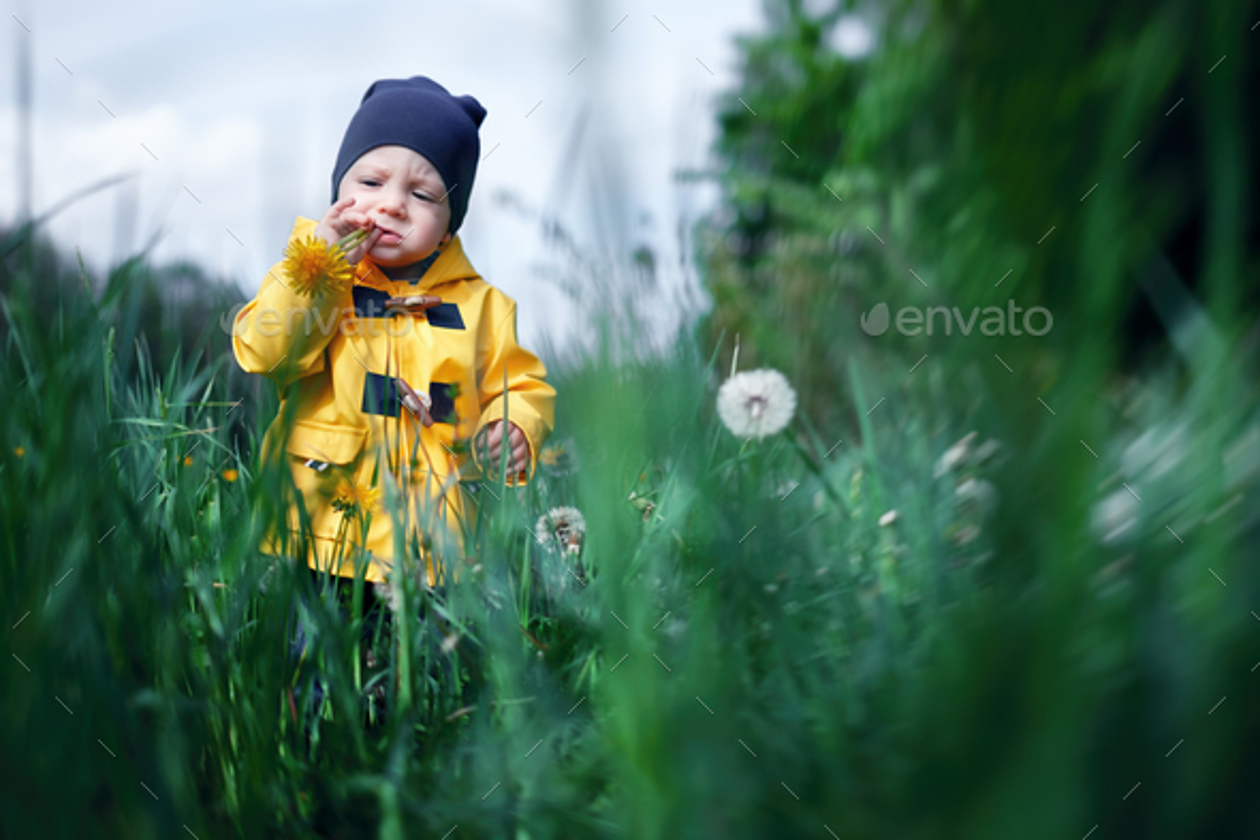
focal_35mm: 53
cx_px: 630
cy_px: 420
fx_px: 1854
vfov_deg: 25.5
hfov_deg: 37.5
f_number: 1.4
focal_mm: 35
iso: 200
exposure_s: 1/8000
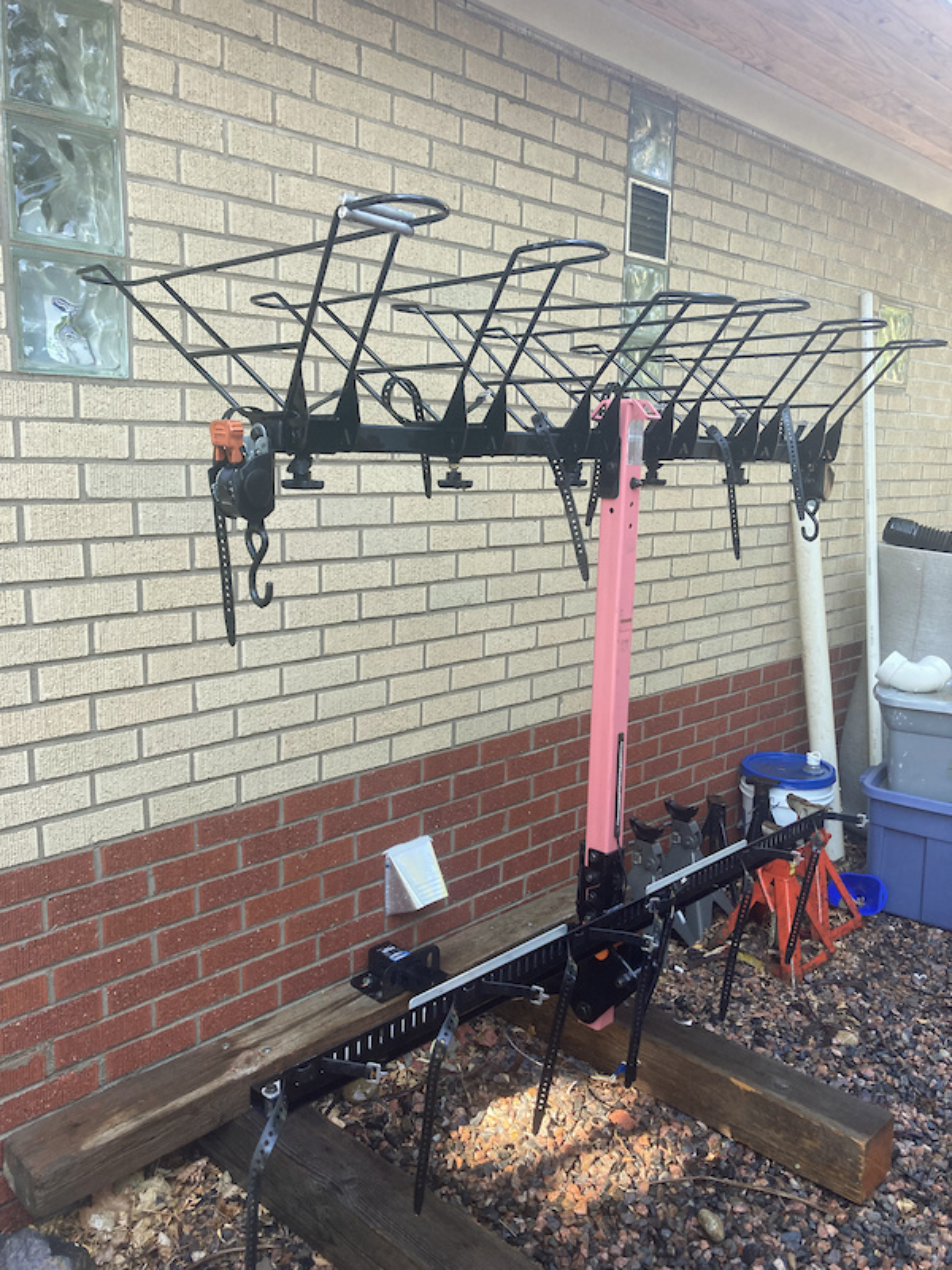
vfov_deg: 63.4
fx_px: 1027
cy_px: 635
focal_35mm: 28
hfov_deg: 49.7
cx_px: 476
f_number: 1.8
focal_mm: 3.99
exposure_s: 1/121
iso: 64
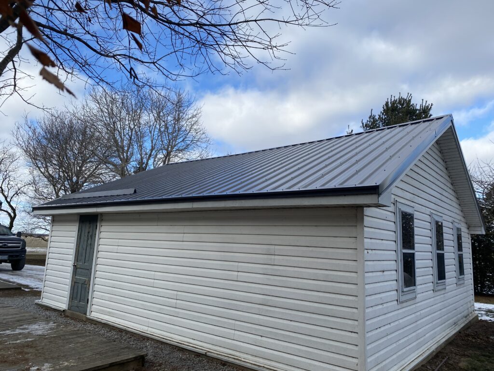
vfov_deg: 53.1
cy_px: 186
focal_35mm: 26
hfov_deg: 67.3
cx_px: 247
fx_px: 371
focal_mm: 4.25
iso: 32
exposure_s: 1/1779
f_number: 1.8
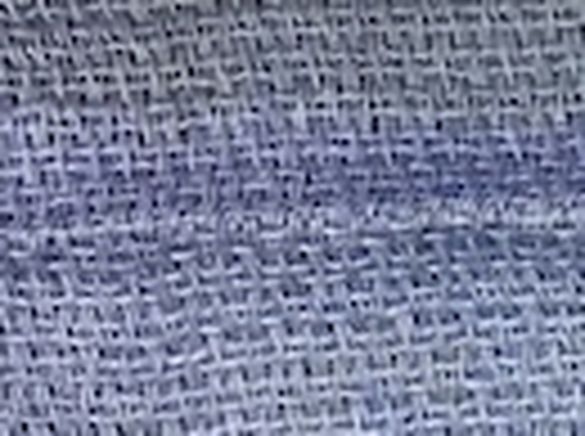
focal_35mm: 179
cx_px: 1598
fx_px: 3019
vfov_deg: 7.4
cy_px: 1227
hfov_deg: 9.3
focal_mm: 4.15
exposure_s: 1/15
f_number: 2.2
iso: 64
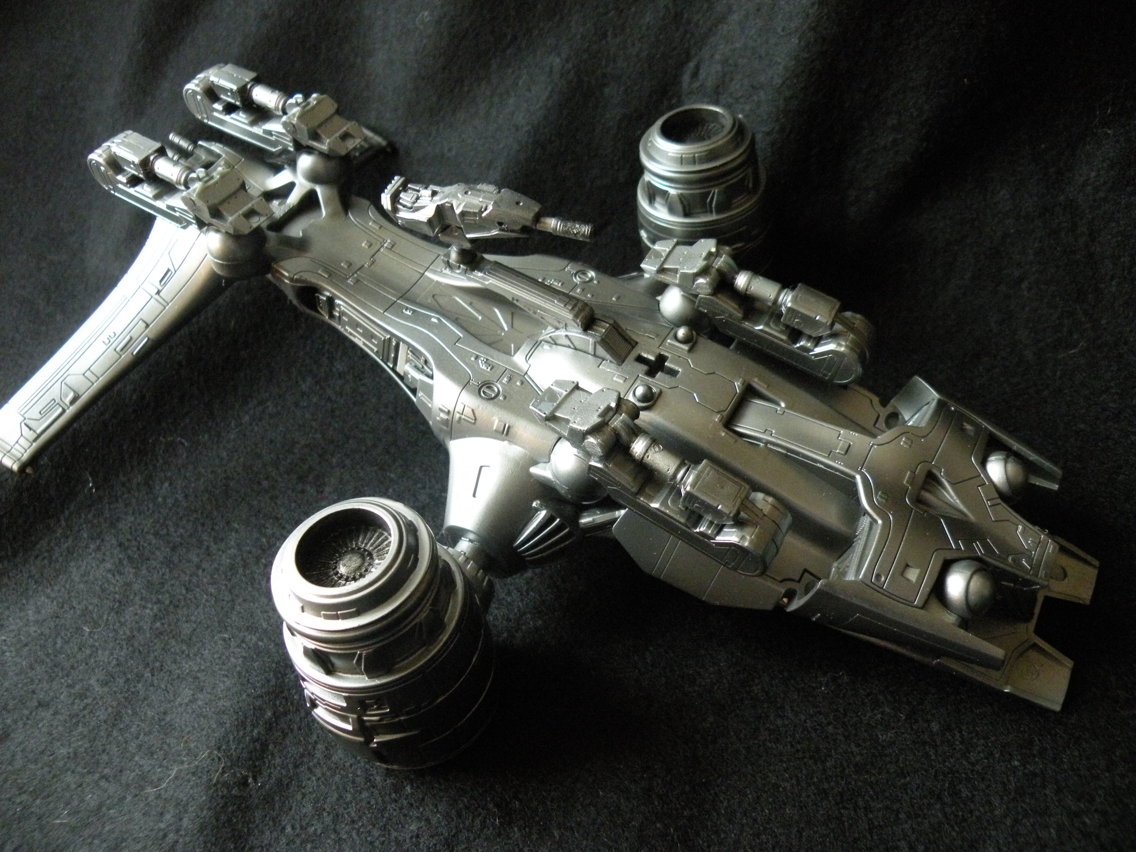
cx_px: 568
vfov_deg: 51.4
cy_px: 426
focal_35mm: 27
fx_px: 886
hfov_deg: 65.3
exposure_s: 1/36
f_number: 2.8
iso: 400
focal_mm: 4.7
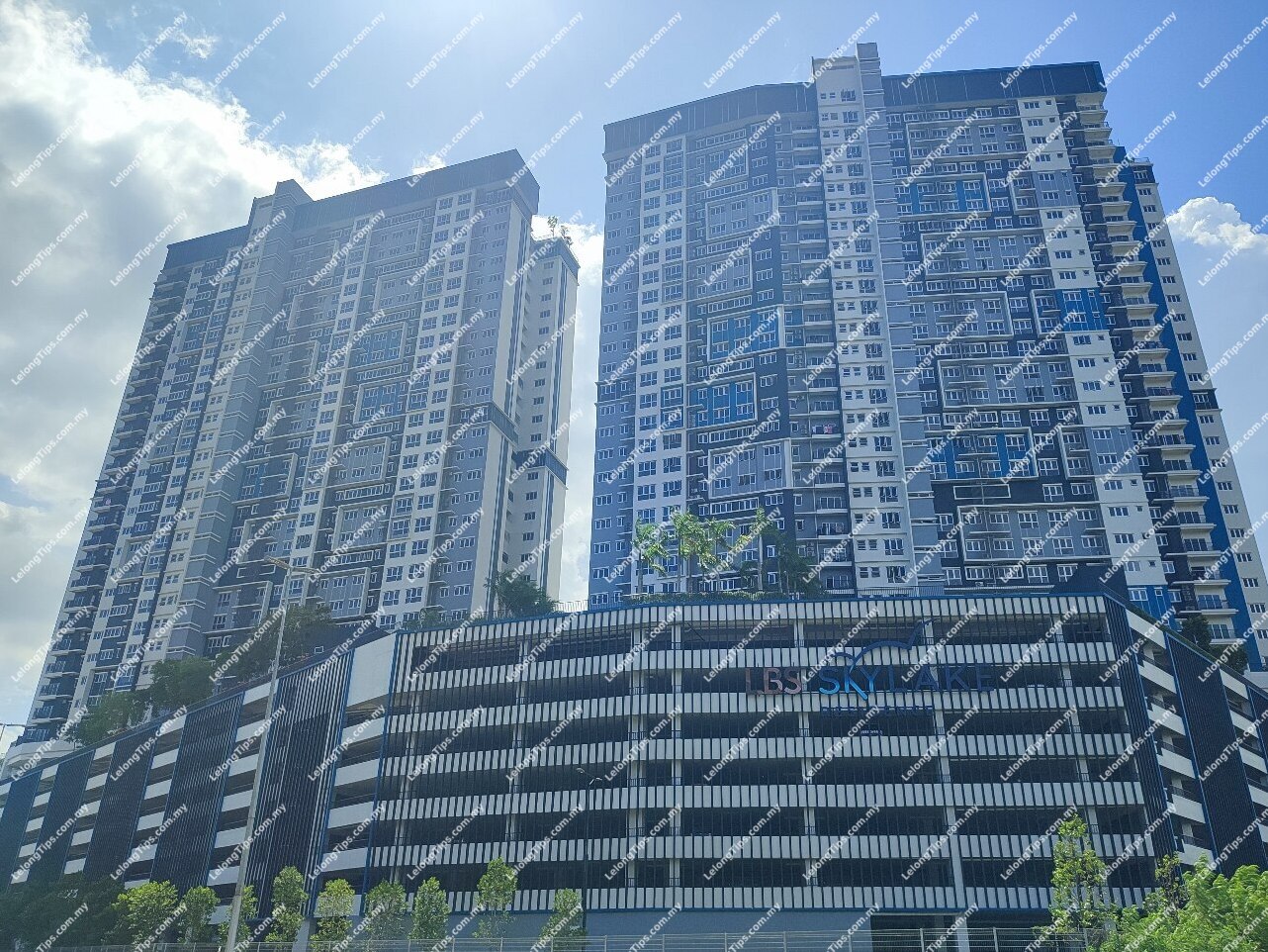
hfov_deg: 71.6
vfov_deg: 56.8
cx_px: 634
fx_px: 879
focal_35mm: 24
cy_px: 476
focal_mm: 5.89
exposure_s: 1/1886
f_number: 1.89
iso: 50
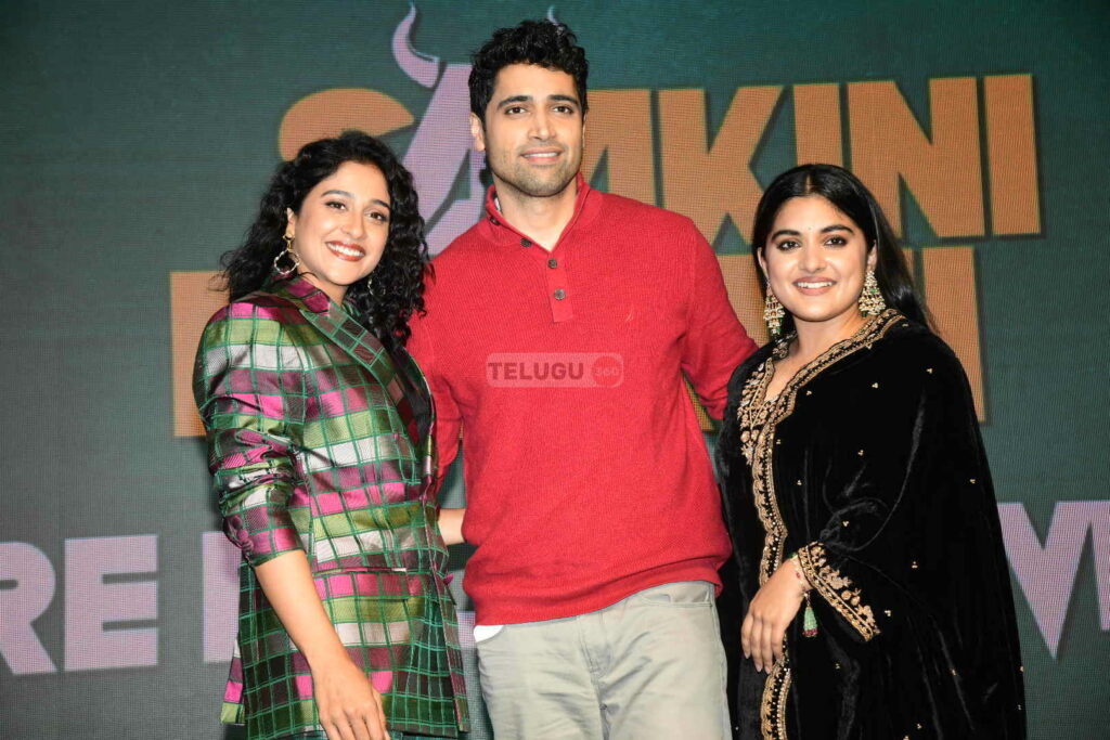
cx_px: 555
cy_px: 370
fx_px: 3392
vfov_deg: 12.5
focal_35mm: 110
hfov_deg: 18.6
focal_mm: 110
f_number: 10
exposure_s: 1/125
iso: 1600
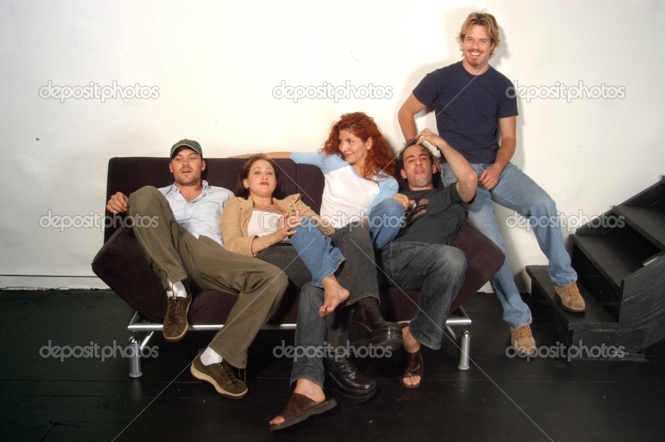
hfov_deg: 53.2
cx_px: 332
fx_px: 664
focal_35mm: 36
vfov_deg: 36.8
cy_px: 221
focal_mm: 24
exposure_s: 1/60
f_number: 20
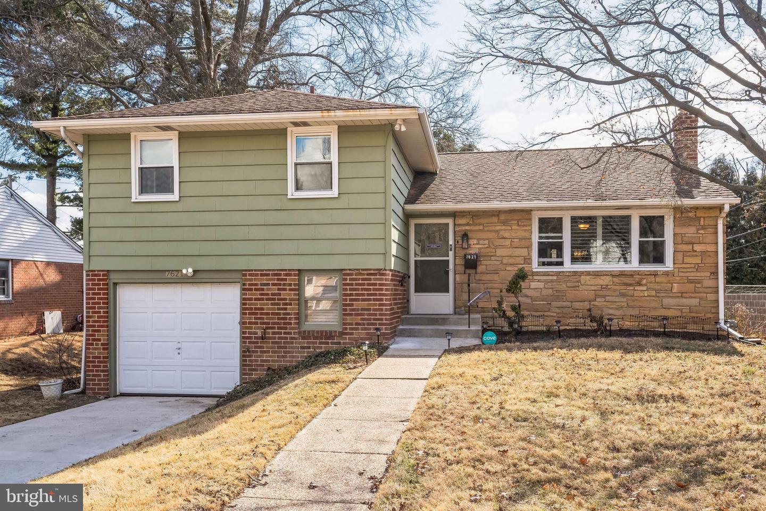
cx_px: 383
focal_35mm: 30
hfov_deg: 61.1
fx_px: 649
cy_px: 256
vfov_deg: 43.0
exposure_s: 1/400
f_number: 11
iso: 640
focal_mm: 30.5
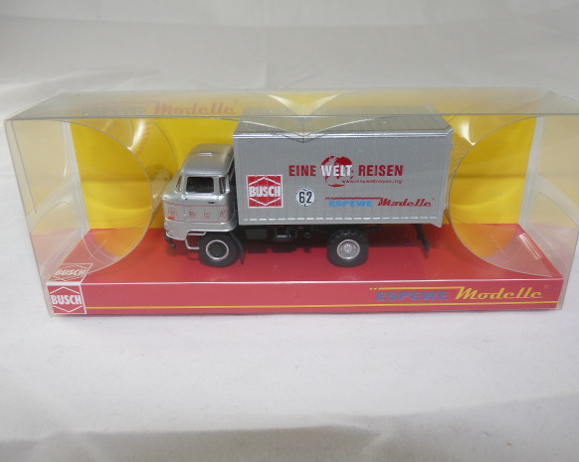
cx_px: 305
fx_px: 497
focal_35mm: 29
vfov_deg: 49.9
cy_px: 230
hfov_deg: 60.4
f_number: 4
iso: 100
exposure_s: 1/30
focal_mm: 4.8
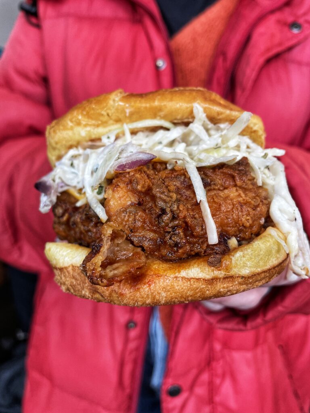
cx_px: 155
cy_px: 206
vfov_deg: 67.3
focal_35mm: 26
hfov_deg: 53.1
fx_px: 310
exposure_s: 1/100
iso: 80
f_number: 1.6
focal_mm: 4.2
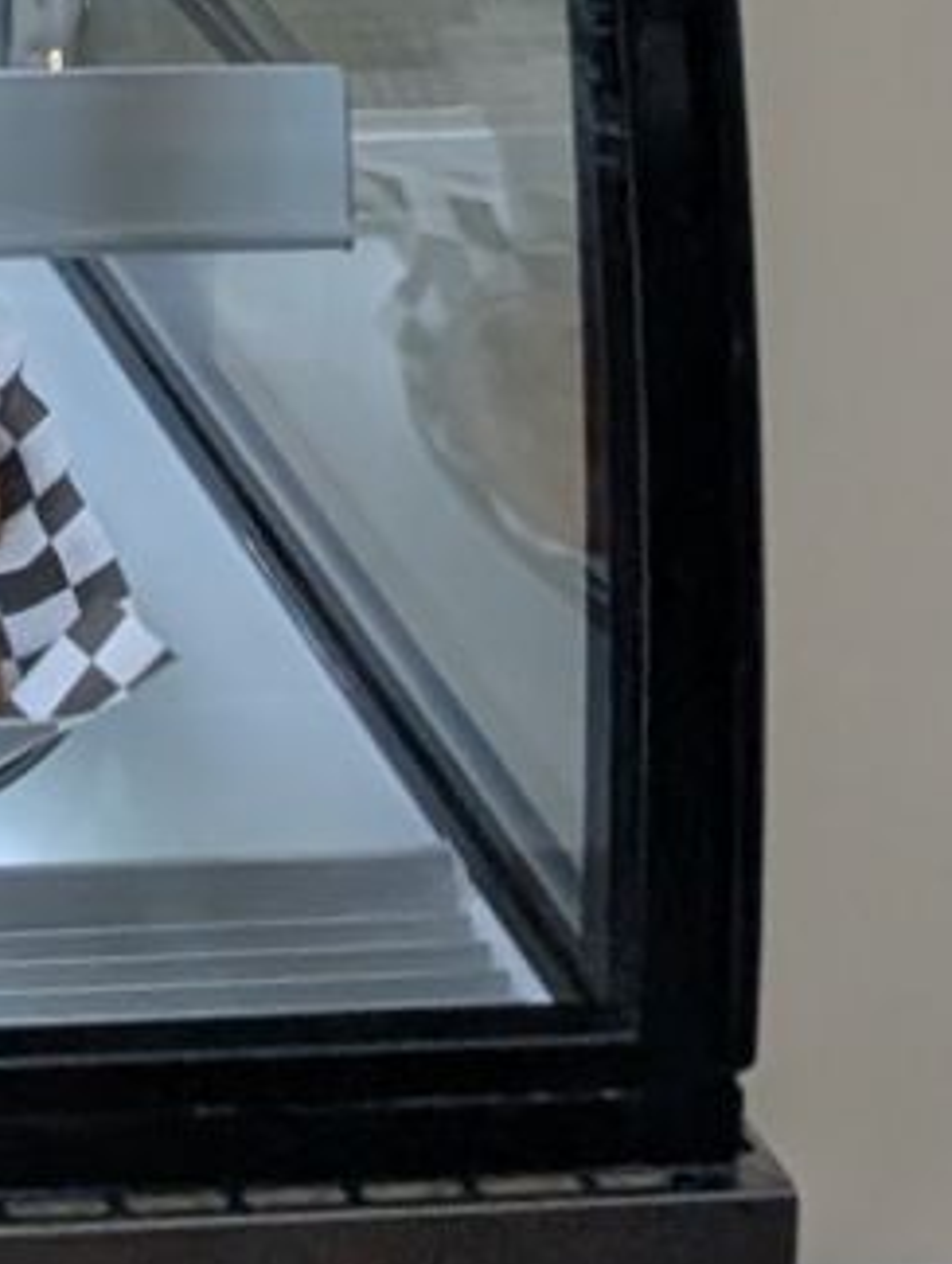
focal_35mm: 148
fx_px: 5413
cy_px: -2356
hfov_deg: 8.9
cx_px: -1498
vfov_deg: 10.3
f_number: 1.68
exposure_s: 1/120
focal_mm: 6.9
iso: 45
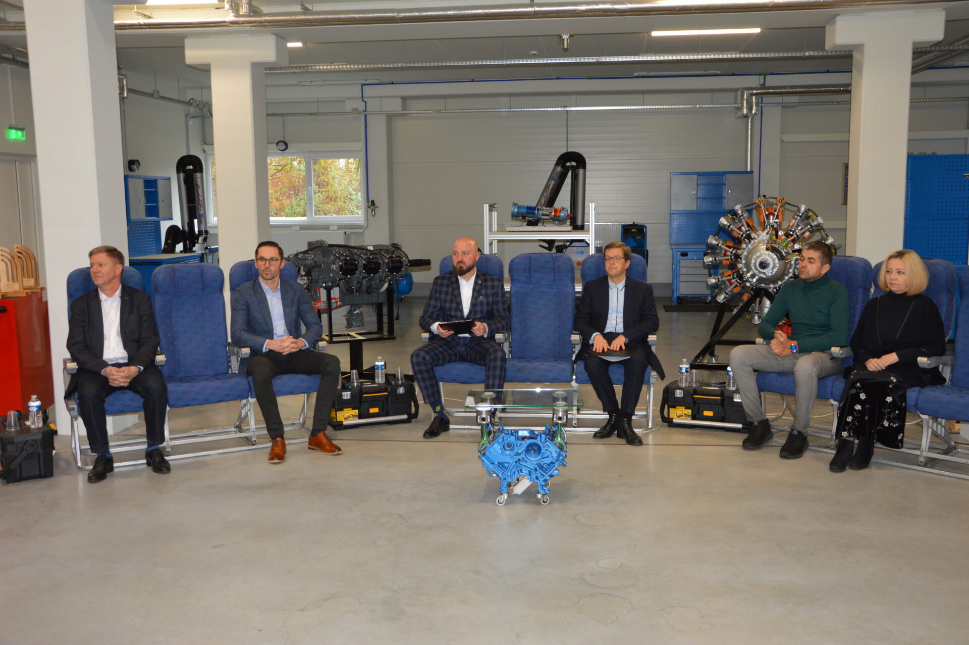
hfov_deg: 53.2
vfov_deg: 36.8
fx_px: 968
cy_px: 322
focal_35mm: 36
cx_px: 484
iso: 400
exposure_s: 1/60
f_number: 4
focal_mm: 24
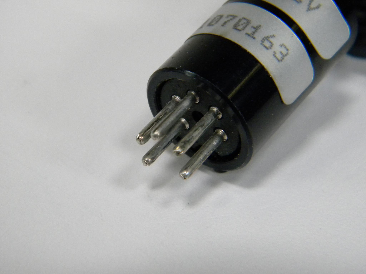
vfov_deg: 17.8
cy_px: 137
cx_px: 183
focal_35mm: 83
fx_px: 878
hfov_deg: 23.6
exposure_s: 1/390
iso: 400
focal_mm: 15.1
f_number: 4.5
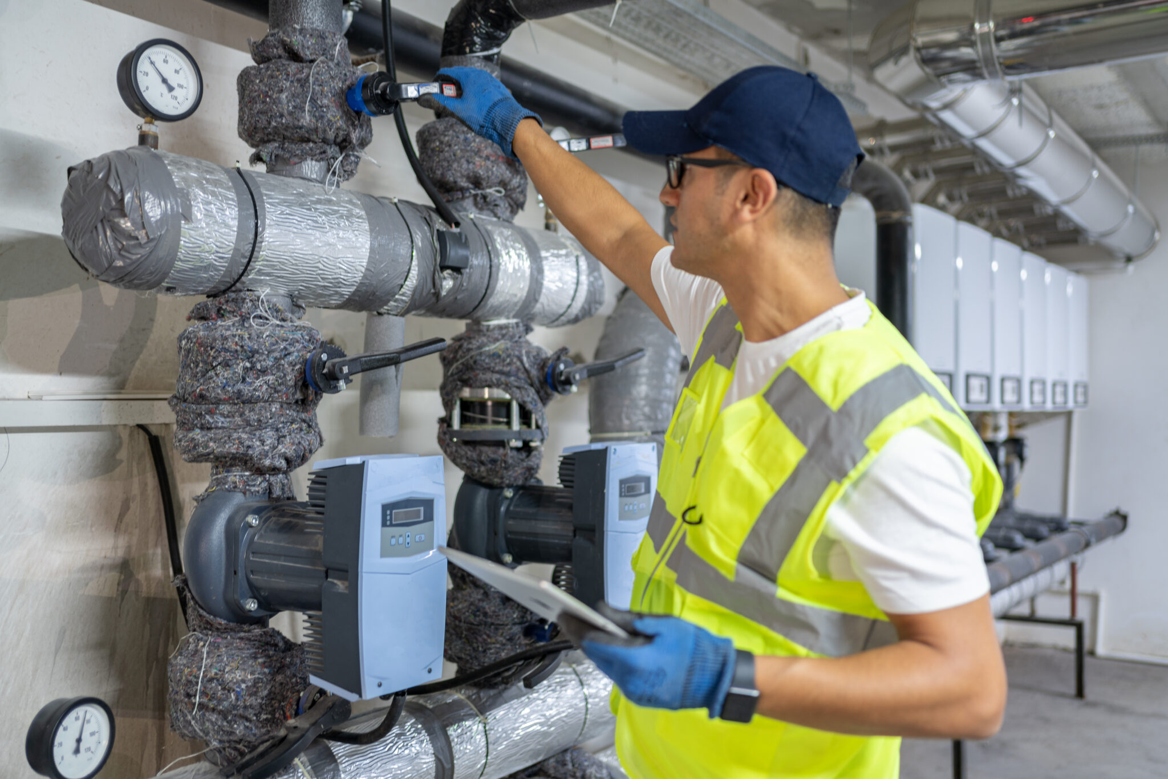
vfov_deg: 37.9
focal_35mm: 35
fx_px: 1136
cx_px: 584
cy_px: 390
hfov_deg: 54.4
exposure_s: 1/5
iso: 80
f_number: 1.8
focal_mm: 35
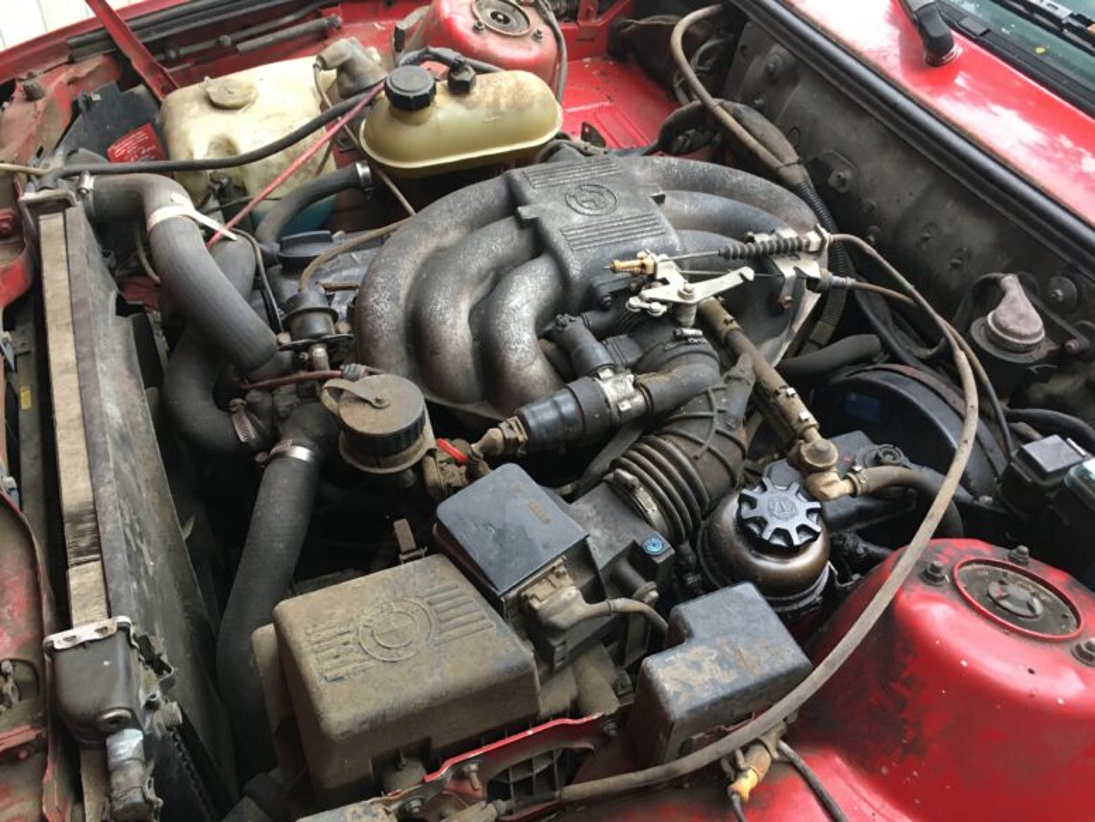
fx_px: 917
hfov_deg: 61.7
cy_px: 411
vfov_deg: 48.2
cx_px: 548
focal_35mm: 29
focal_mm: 4.15
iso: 125
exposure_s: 1/30
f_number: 2.2
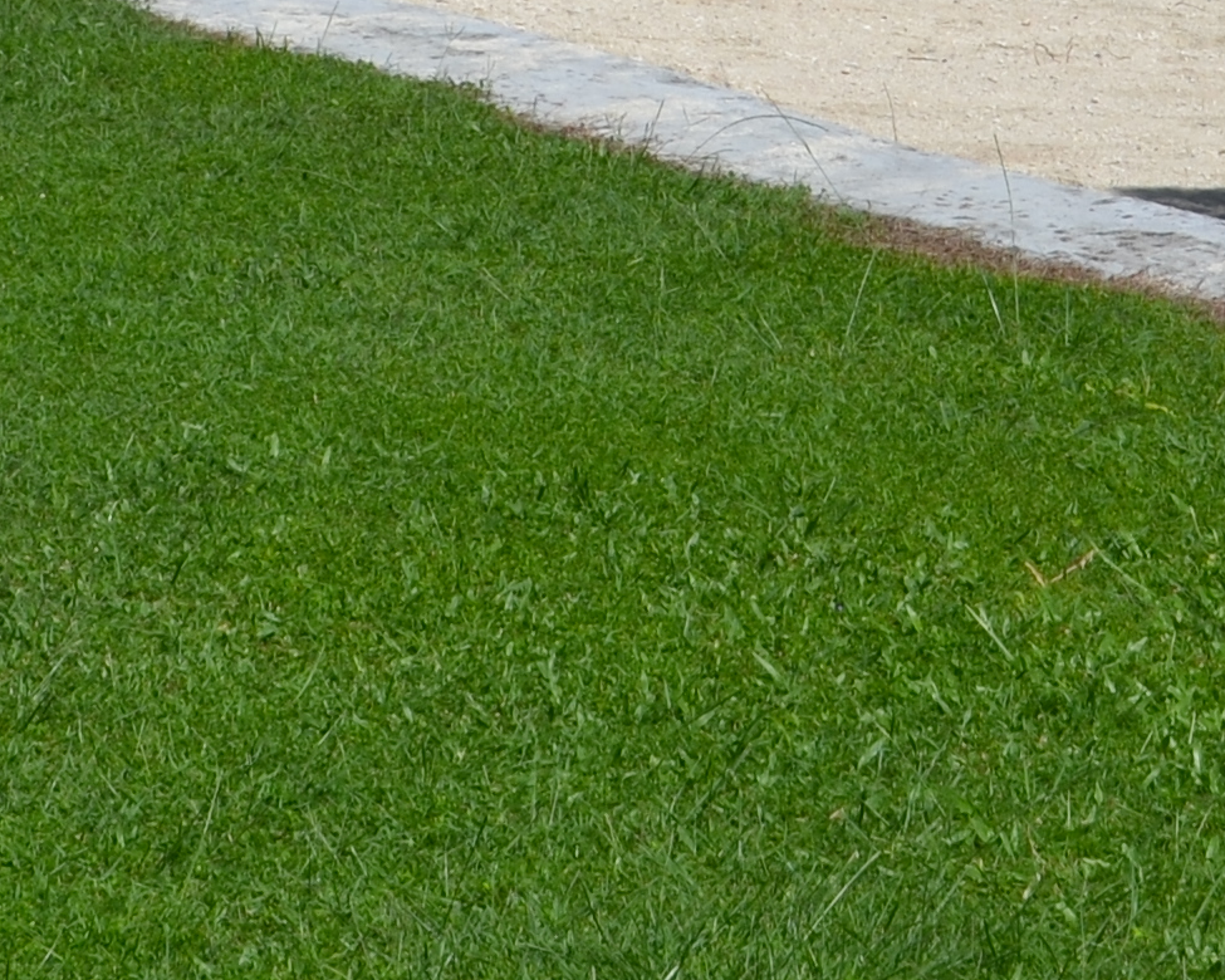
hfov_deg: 9.1
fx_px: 7722
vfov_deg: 7.2
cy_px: -418
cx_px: 761
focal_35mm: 213
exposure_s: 1/320
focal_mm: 32
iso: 100
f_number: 9
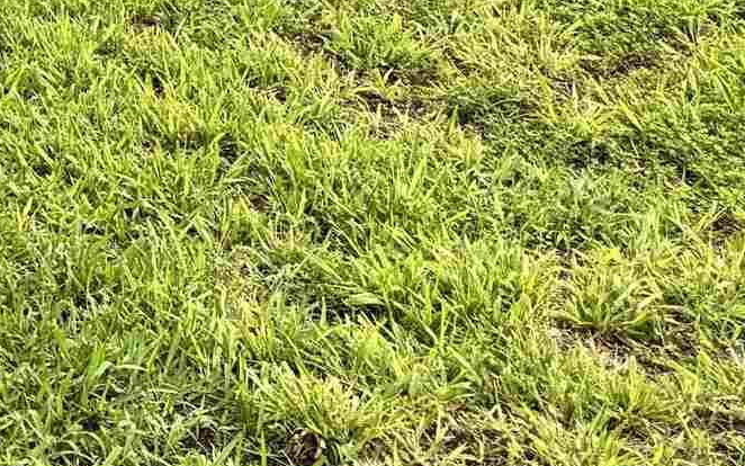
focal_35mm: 118
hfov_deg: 15.7
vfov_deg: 9.4
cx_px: -488
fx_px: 2396
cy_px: -778
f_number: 1.78
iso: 80
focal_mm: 6.76
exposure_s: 1/278
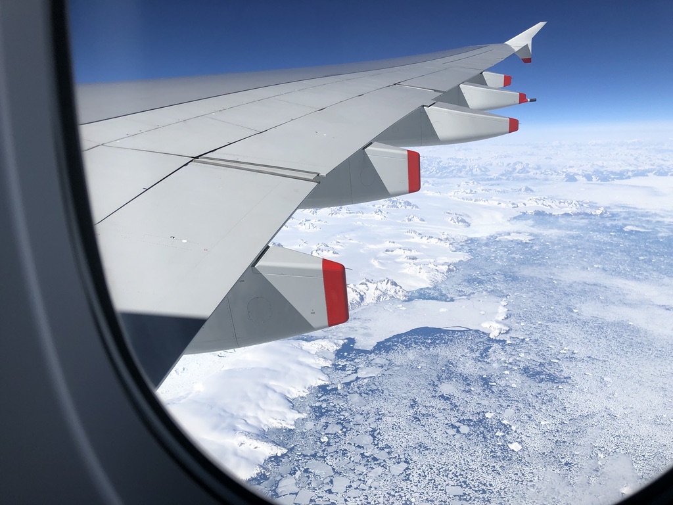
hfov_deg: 63.4
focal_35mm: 28
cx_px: 336
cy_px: 252
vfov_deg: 49.7
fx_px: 544
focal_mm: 4
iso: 20
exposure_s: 1/4367
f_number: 1.8
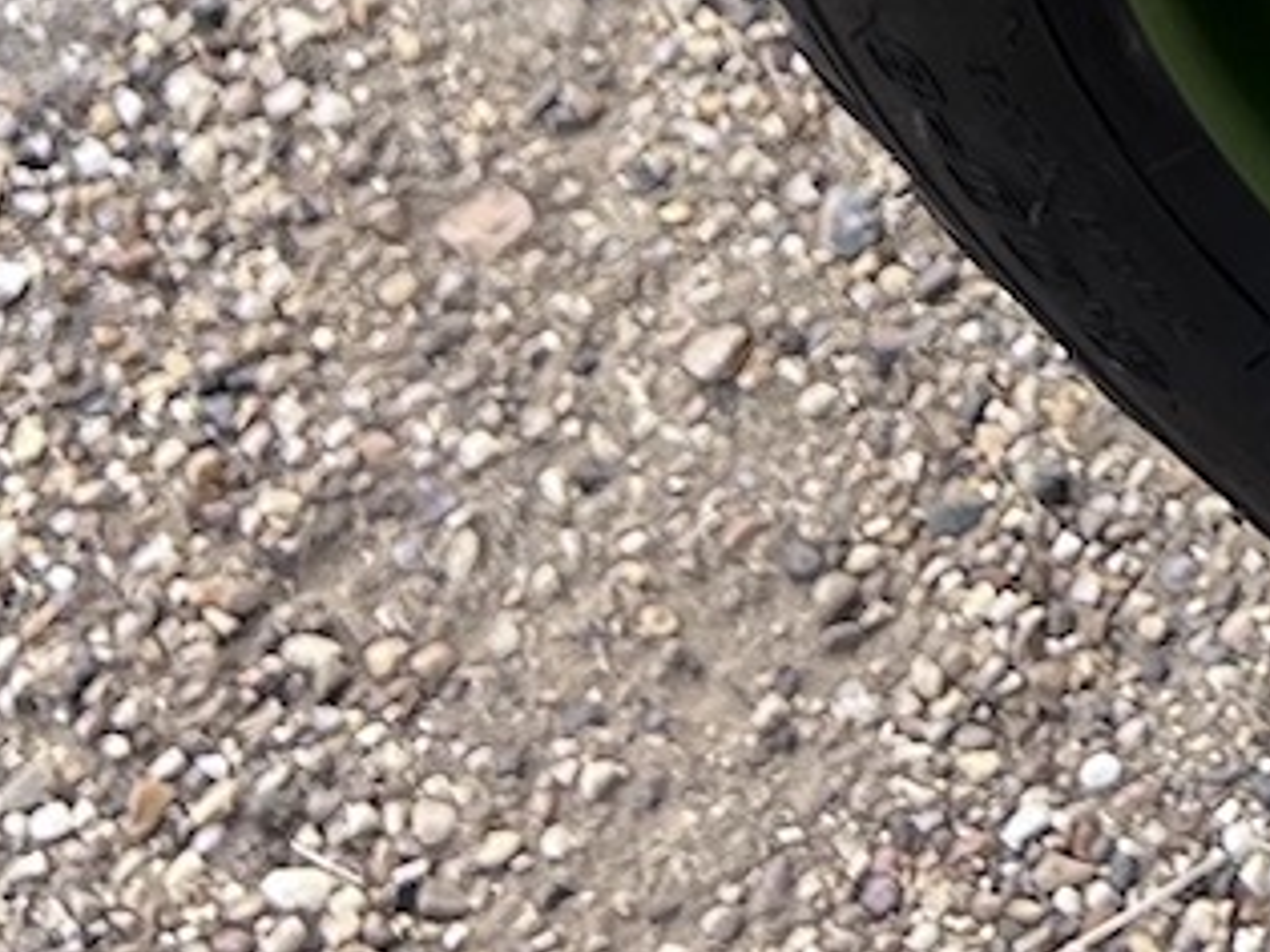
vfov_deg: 8.3
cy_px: -1210
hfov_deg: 11.1
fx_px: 6051
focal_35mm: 165
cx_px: 2399
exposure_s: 1/1511
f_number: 1.5
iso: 50
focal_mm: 5.7
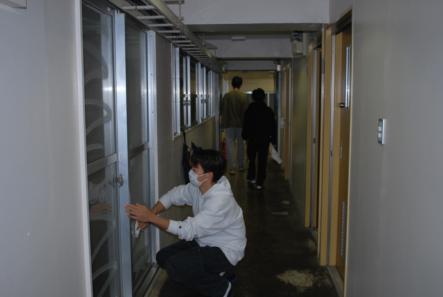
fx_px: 444
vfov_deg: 37.0
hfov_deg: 53.0
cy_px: 148
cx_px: 222
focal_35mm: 36
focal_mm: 24
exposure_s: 1/60
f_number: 4.2
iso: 200
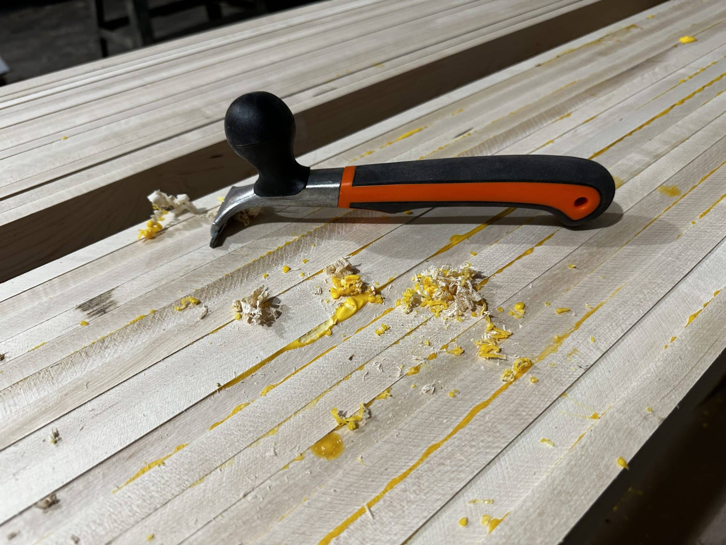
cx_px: 363
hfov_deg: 71.6
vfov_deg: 56.8
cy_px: 272
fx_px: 503
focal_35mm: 24
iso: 200
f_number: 1.78
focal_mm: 6.86
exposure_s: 1/60
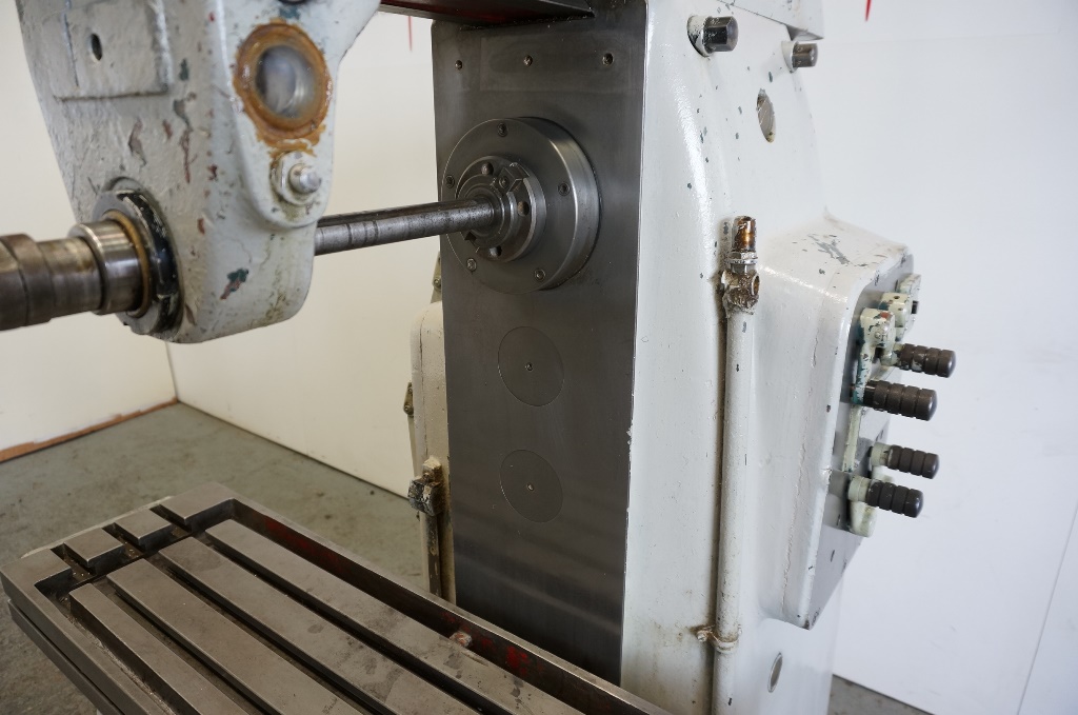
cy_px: 358
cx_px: 539
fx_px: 717
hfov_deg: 73.8
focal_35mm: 24
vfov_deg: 53.0
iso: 400
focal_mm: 16
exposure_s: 1/60
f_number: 4
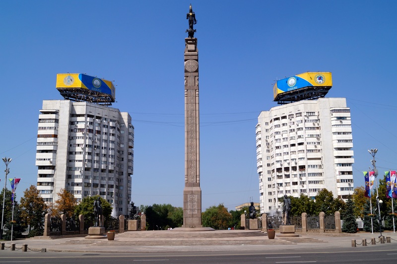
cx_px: 198
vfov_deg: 36.8
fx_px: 397
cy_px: 132
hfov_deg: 53.2
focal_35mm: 36
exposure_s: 1/320
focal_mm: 24
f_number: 10
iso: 100
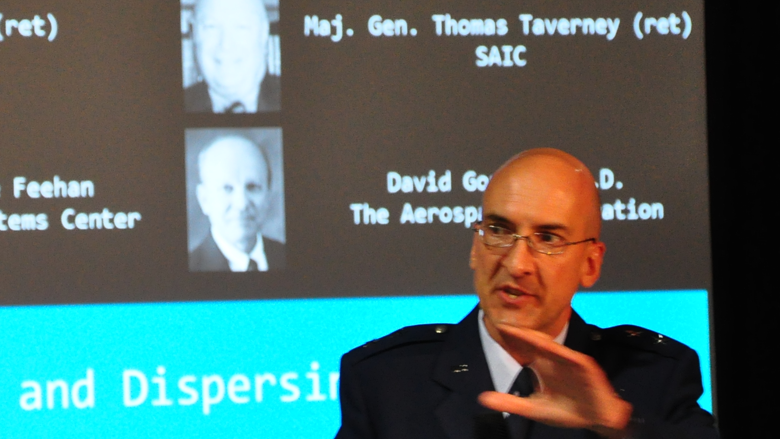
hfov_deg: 7.8
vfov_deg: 4.4
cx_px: 228
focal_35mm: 277
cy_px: 198
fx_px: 5729
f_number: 5.6
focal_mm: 92
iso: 1800
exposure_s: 1/30
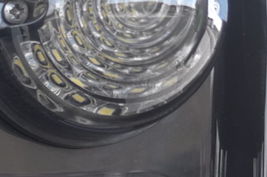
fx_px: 1318
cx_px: -388
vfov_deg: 7.4
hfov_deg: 10.0
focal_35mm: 178
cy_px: 368
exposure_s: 1/60
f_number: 4
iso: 100
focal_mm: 19.1
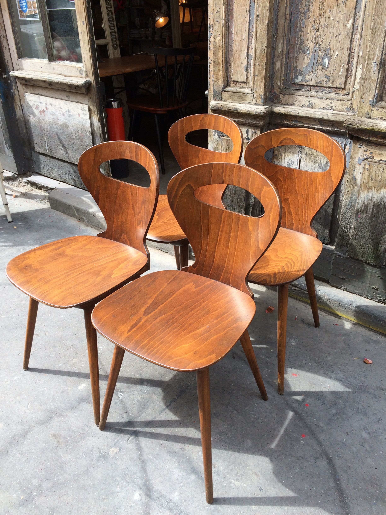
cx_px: 193
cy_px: 258
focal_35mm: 29
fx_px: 431
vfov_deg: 61.7
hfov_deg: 48.2
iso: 32
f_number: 2.2
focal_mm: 4.15
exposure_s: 1/299
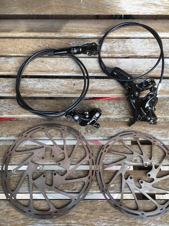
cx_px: 84
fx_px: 189
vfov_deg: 61.7
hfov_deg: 48.2
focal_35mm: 29
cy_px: 113
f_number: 2.2
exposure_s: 1/105
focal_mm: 4.15
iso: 25
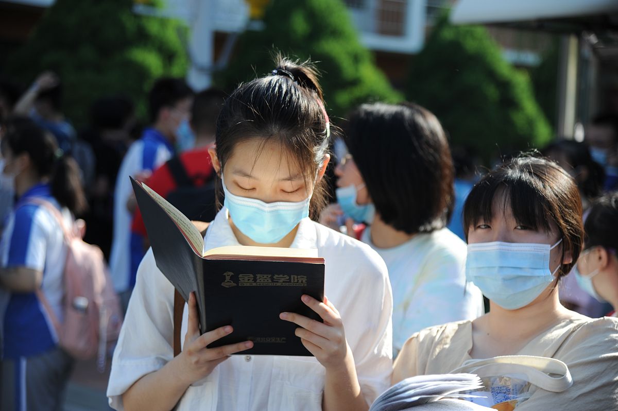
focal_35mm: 92
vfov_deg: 14.8
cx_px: 309
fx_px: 1578
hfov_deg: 22.2
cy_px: 206
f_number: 4
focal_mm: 92
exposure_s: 1/640
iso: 200
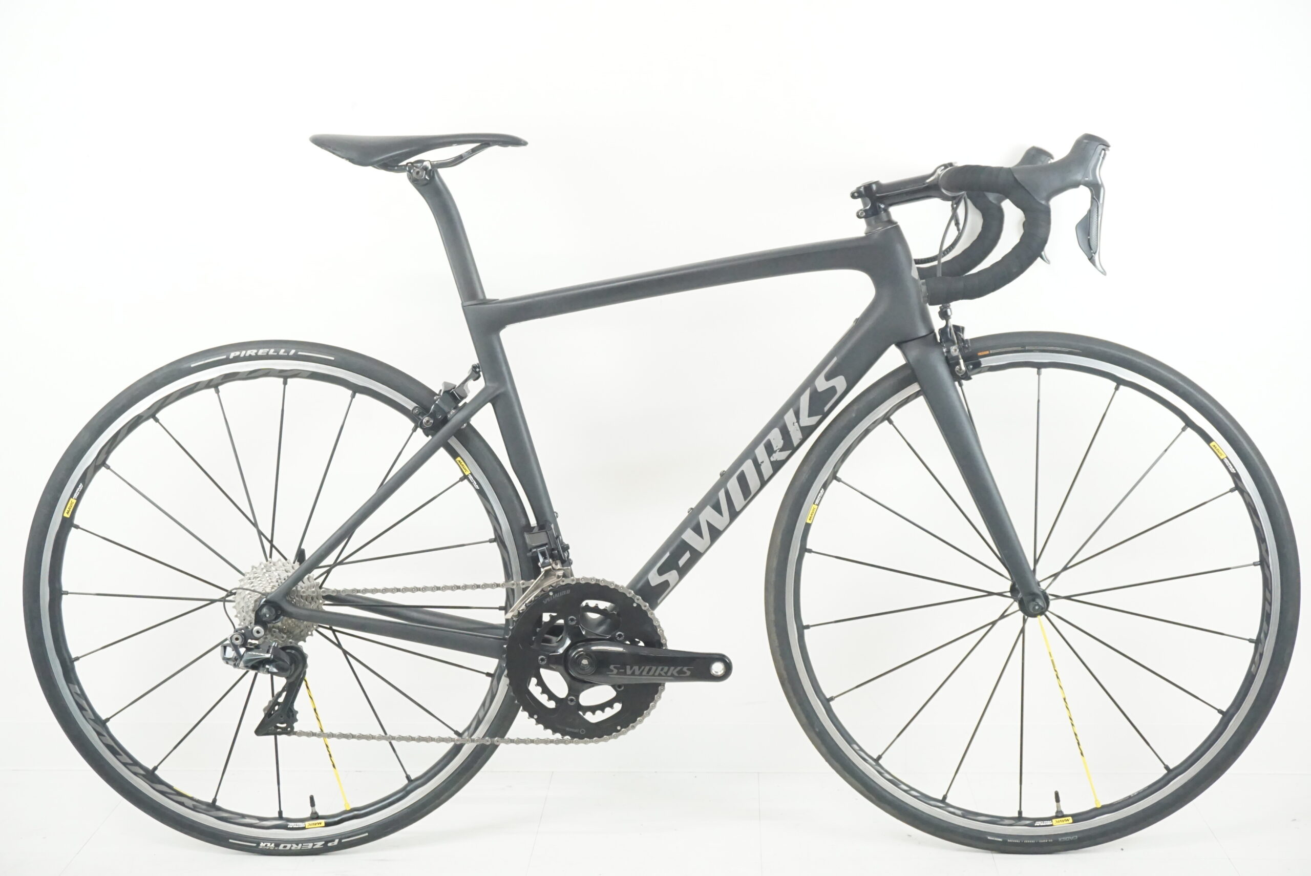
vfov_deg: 27.3
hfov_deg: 39.9
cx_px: 656
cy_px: 438
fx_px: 1804
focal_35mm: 50
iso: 4000
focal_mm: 33
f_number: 7.1
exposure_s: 1/125
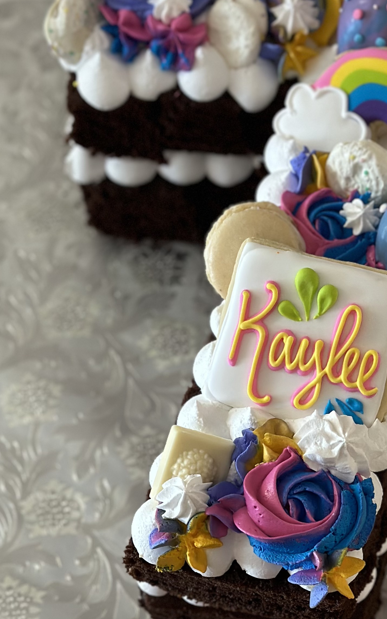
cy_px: 391
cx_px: 345
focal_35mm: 90
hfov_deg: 14.4
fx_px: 1518
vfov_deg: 23.0
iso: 250
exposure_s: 1/60
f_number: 1.78
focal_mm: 6.86
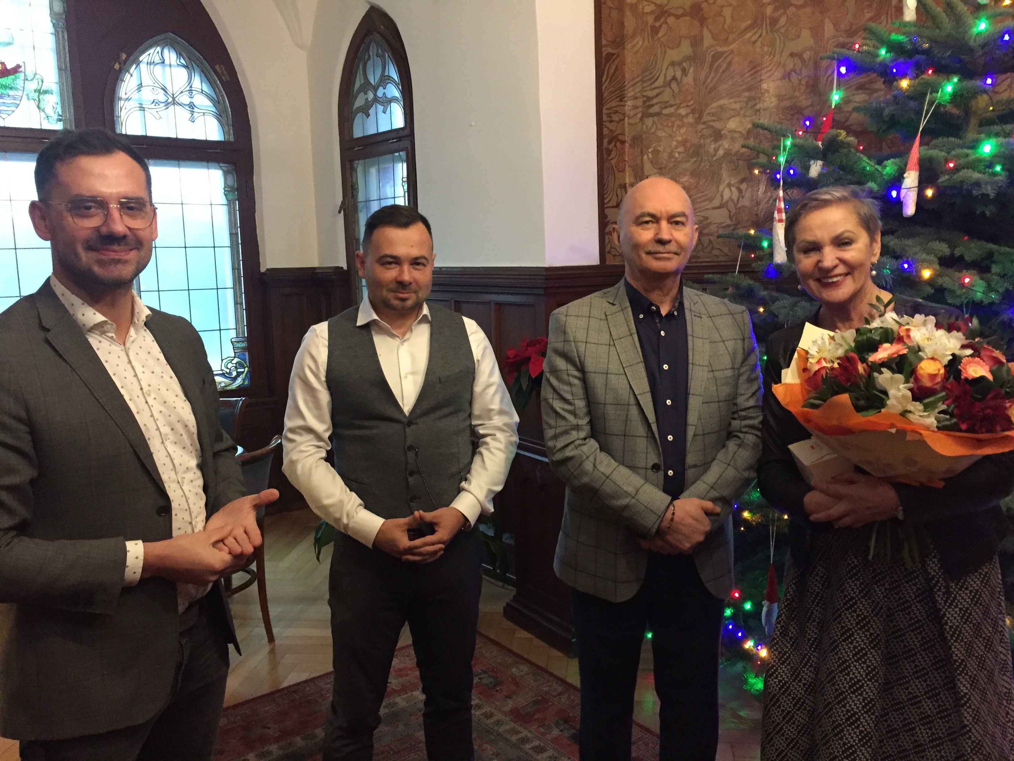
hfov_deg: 61.7
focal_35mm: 29
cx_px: 507
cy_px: 380
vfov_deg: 48.2
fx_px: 849
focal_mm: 4.15
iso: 320
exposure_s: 1/17
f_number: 2.2
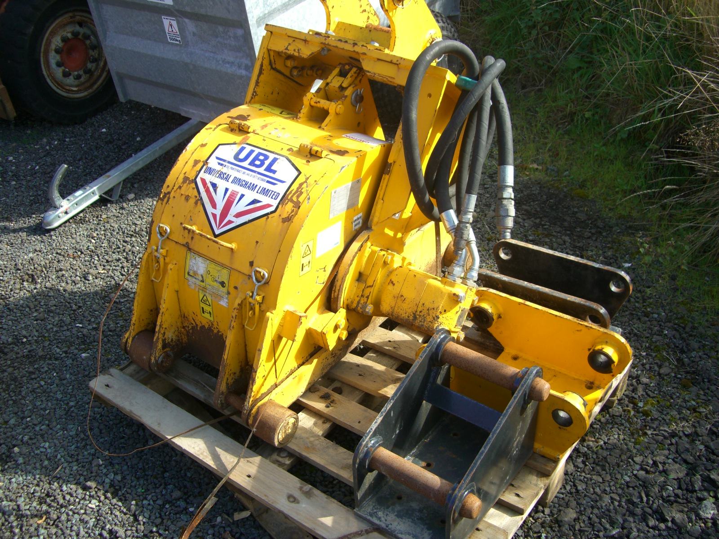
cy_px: 270
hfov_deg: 49.0
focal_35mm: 38
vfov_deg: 37.7
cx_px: 360
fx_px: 789
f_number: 2.8
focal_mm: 7.9
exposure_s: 1/250
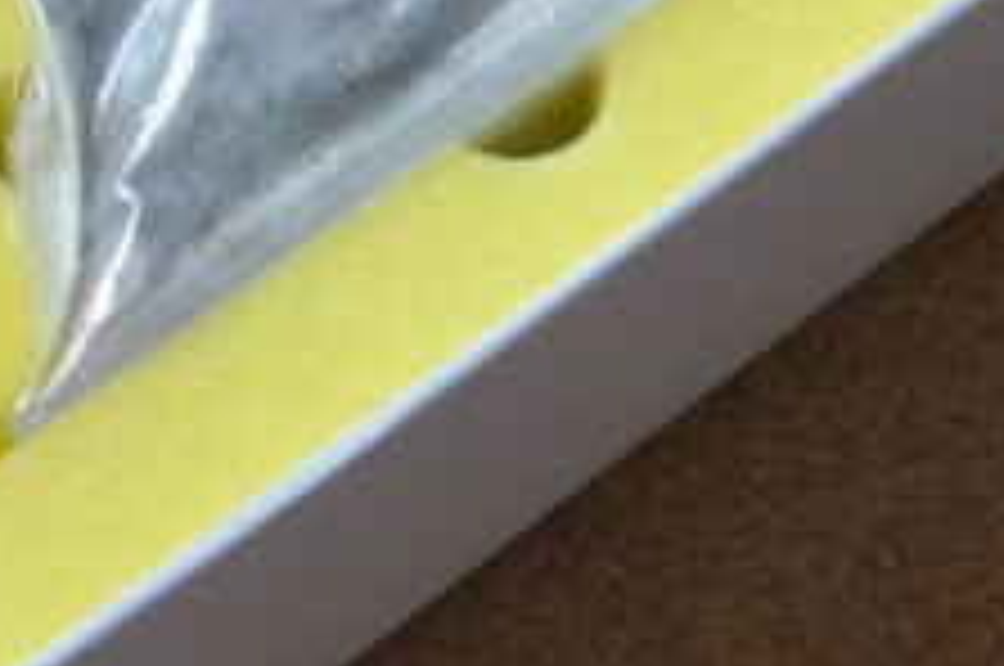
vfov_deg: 3.5
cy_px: -608
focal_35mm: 386
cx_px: 554
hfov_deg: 5.3
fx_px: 10749
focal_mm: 56
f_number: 4.8
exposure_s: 1/80
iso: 1600
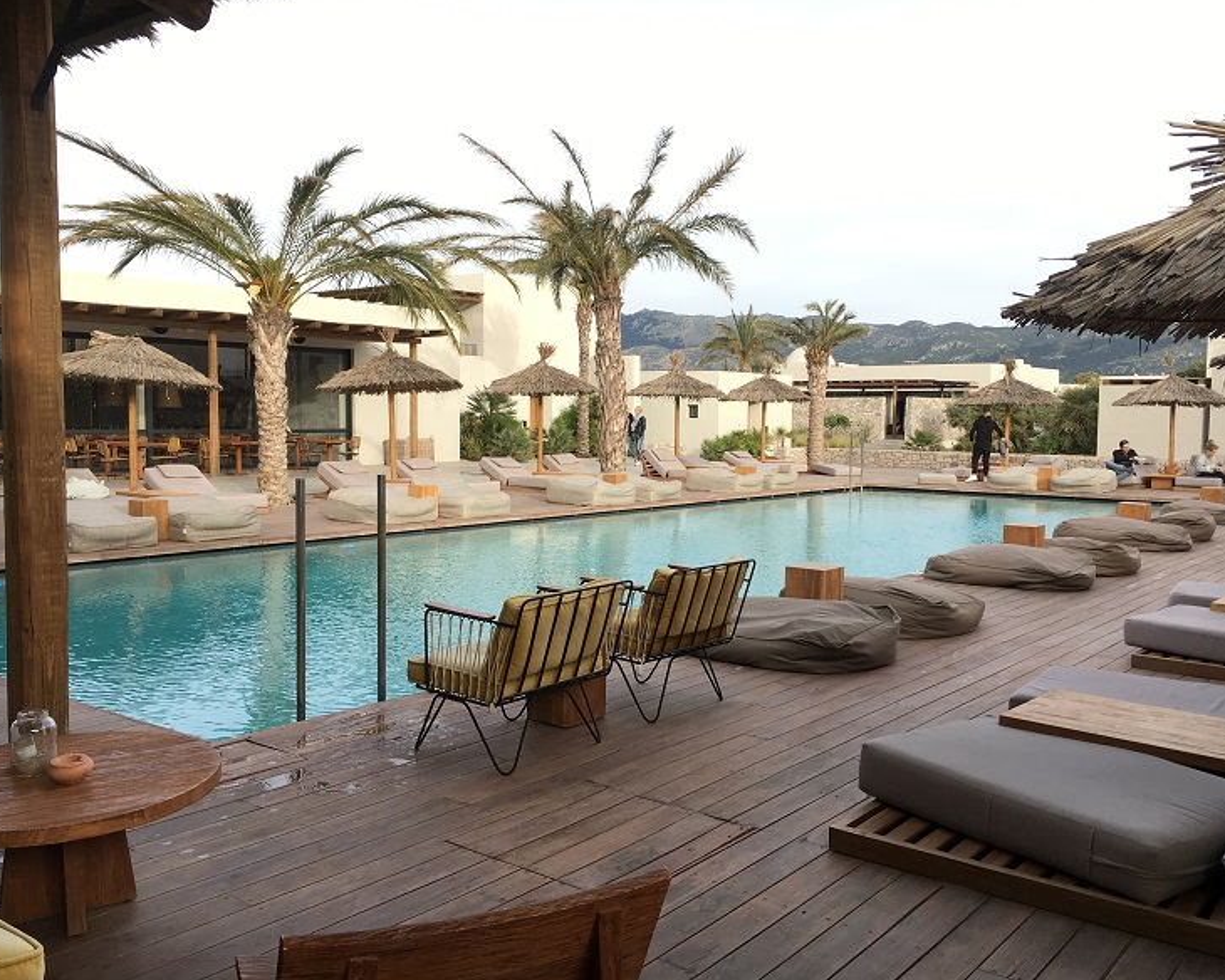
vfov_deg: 47.1
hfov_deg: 57.1
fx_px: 1124
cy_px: 493
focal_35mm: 31
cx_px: 646
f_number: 2.2
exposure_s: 1/289
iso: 25
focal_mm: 4.15
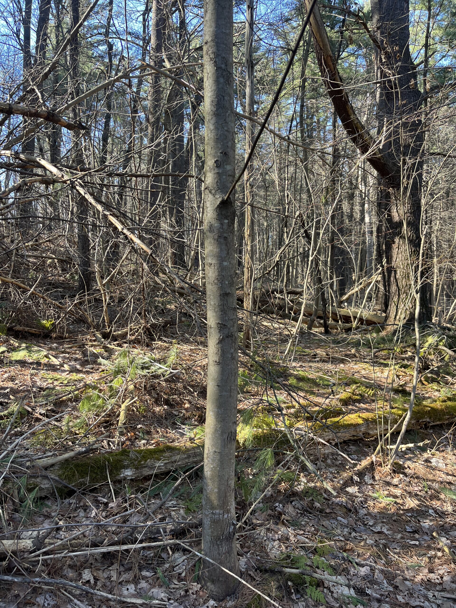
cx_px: 228
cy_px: 304
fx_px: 457
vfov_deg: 67.3
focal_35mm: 26
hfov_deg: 53.1
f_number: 1.6
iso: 32
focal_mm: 5.1
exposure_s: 1/143
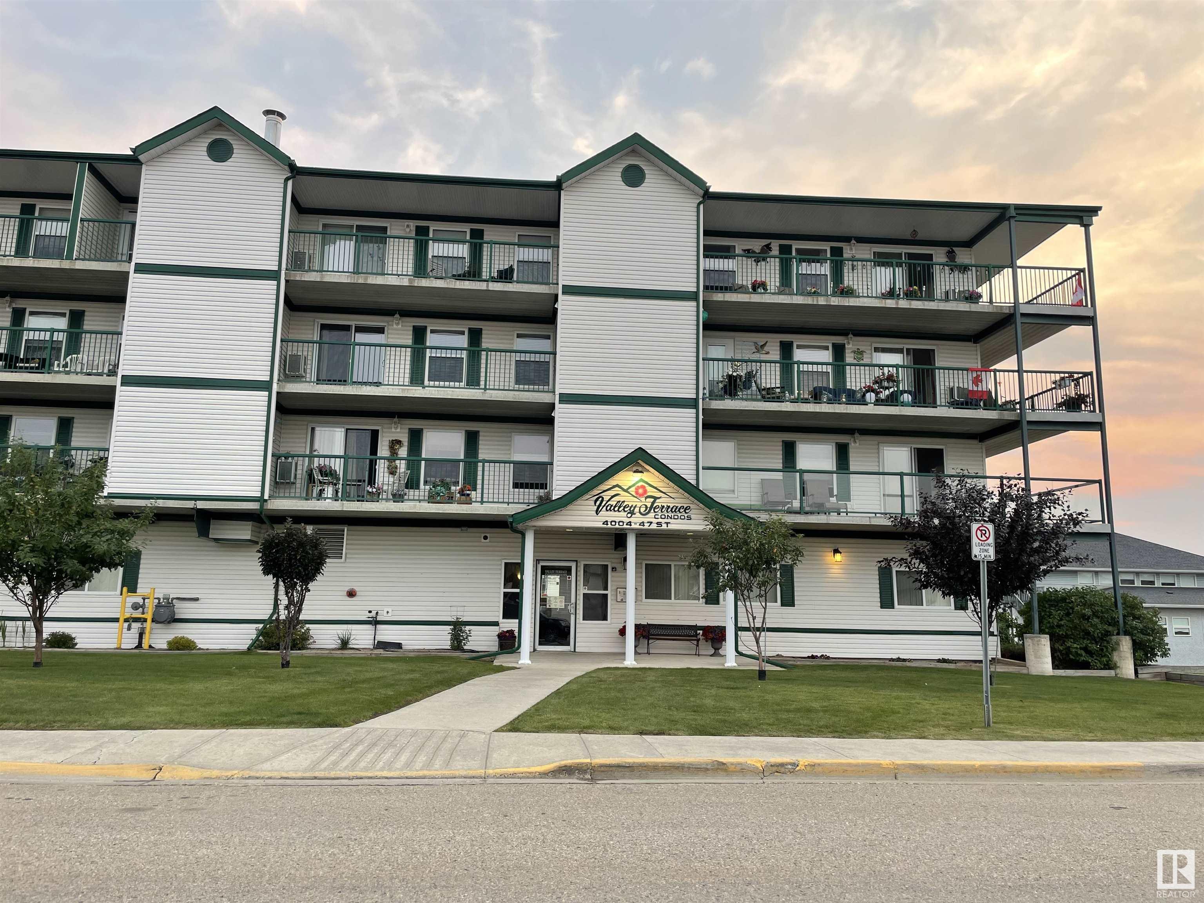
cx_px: 602
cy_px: 452
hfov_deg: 67.3
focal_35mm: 26
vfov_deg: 53.1
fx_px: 904
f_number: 1.6
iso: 32
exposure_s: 1/200
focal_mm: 4.2
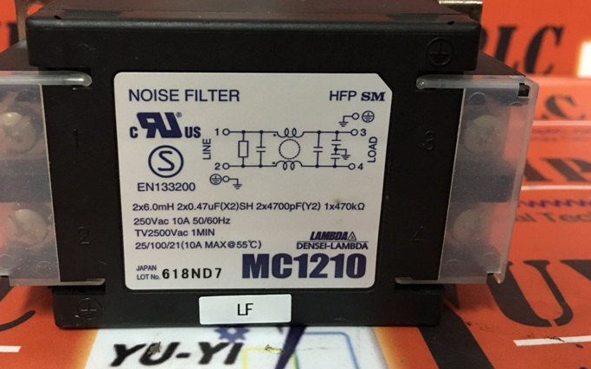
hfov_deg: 53.8
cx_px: 250
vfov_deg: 35.2
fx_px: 580
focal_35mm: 36
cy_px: 145
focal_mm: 4.15
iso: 80
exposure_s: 1/10
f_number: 2.2
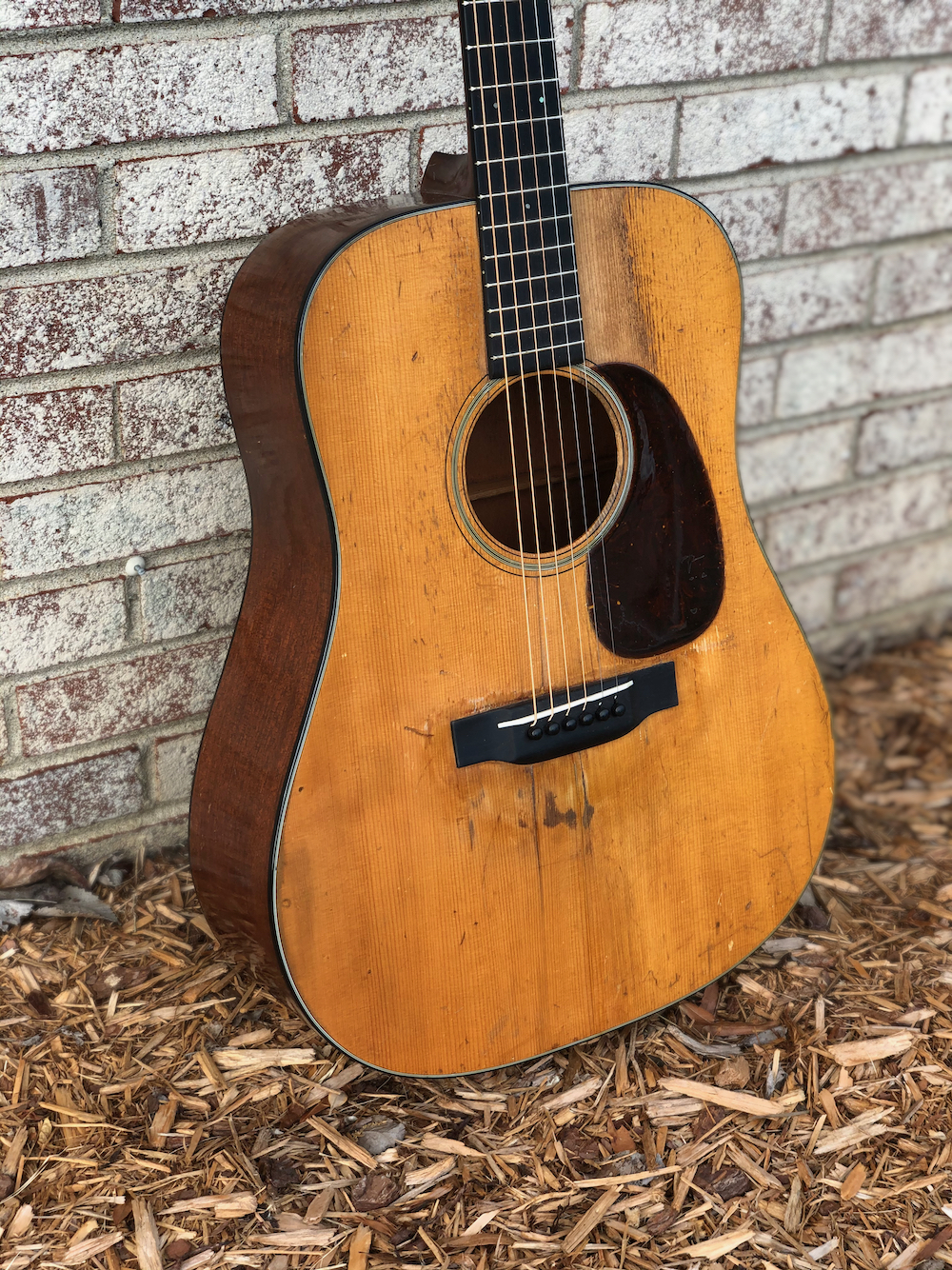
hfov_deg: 28.0
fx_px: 1907
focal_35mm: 52
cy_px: 635
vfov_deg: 36.8
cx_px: 476
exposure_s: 1/133
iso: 16
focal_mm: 6
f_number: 2.4
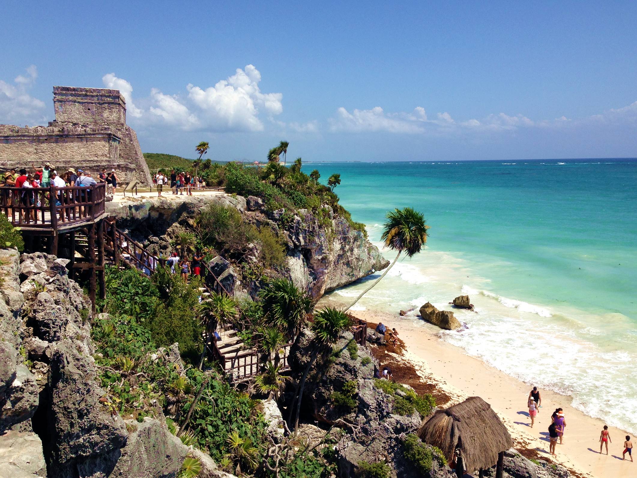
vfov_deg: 42.9
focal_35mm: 33
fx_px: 607
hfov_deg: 55.4
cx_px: 318
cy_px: 239
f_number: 2.4
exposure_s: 1/2358
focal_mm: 4.12
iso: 50
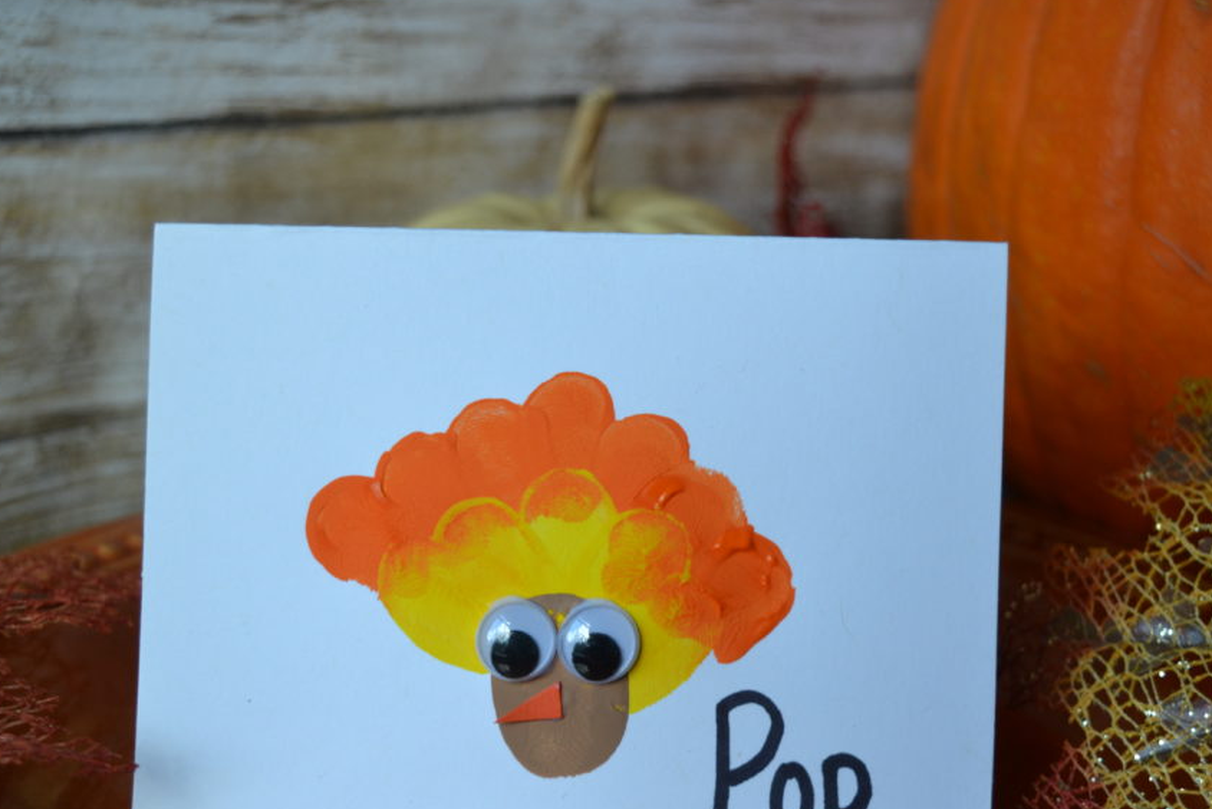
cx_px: 666
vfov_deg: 22.1
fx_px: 2074
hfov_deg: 32.6
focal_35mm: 62
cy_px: 431
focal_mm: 35
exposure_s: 1/100
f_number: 4.5
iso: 400
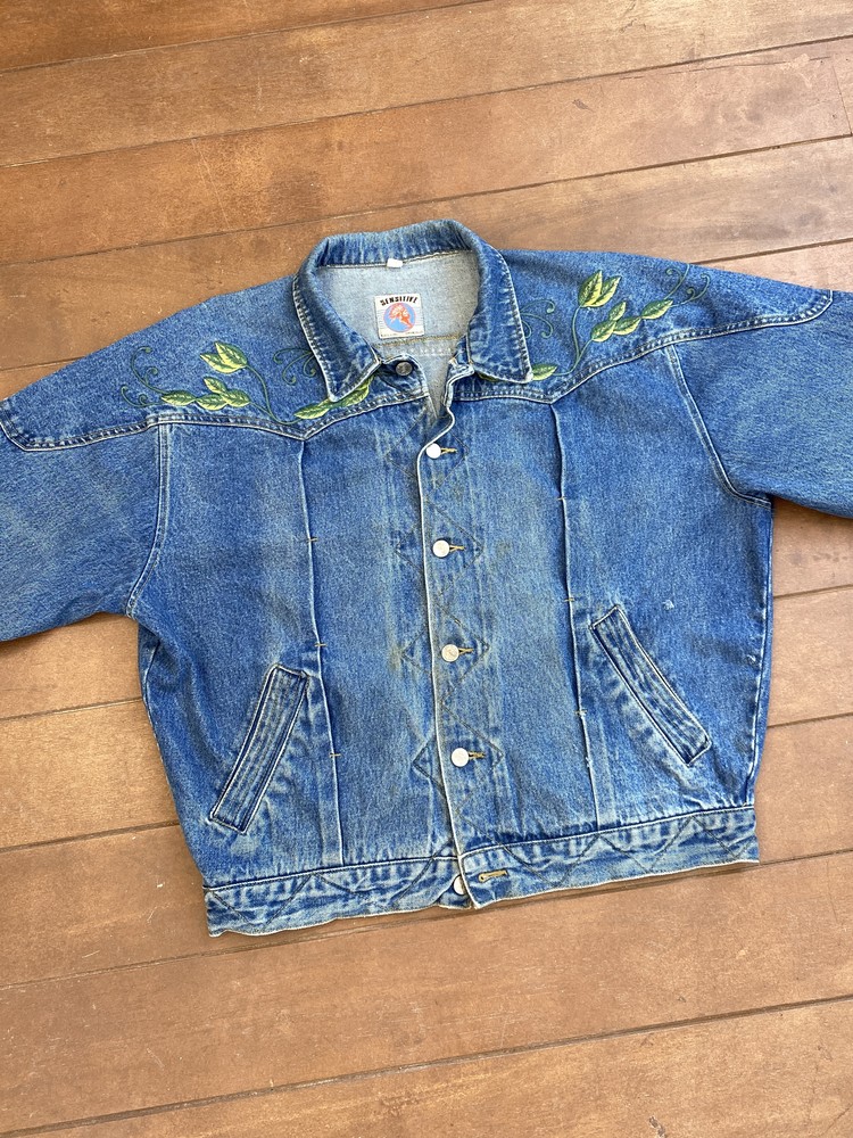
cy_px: 569
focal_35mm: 26
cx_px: 426
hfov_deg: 53.1
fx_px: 854
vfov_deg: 67.3
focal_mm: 4.25
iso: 100
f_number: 1.8
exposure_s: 1/120
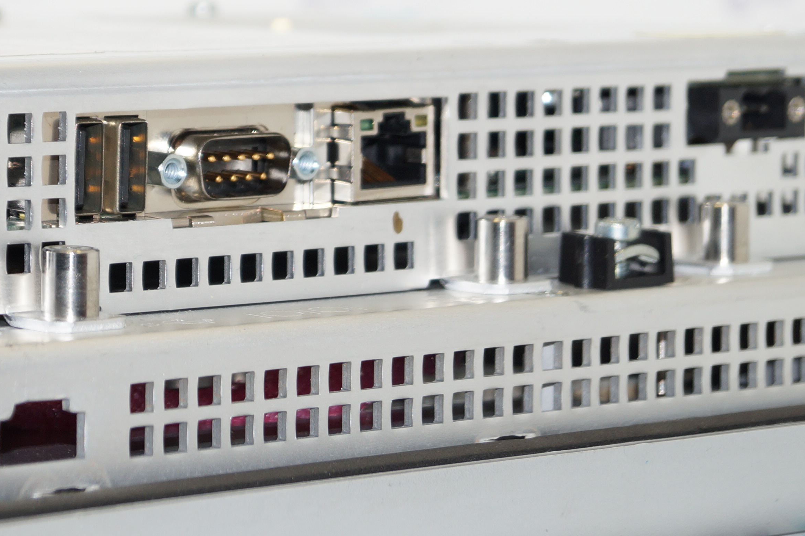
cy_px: 14
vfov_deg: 7.1
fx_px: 4317
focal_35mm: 193
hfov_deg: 10.6
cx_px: 151
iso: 125
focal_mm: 55
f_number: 5.6
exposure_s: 1/100
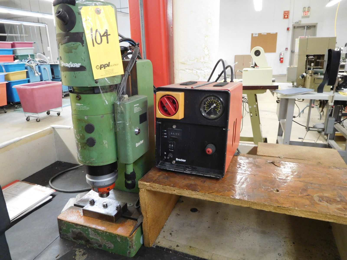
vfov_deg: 54.9
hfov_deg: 69.4
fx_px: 251
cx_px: 174
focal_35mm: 25
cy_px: 130
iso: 320
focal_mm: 4.5
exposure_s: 1/30
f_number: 3.4
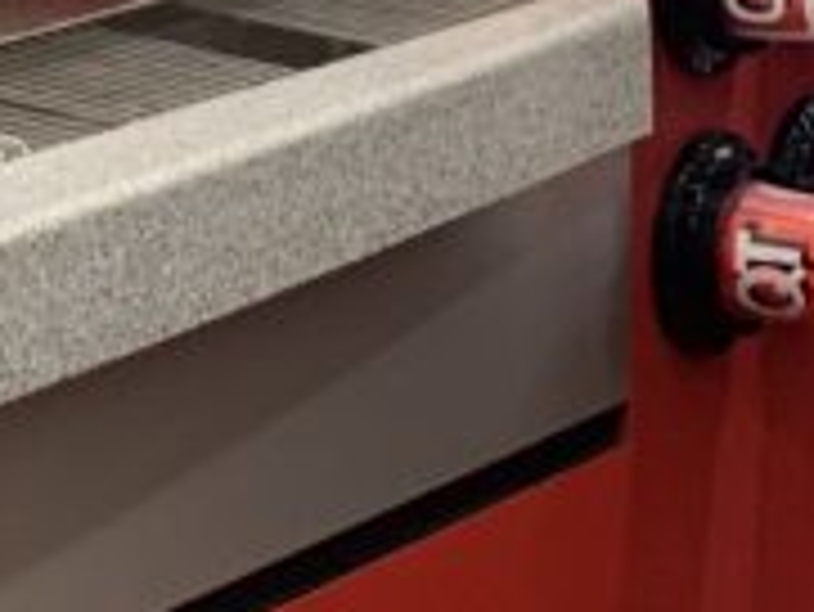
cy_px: -639
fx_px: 4047
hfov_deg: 10.8
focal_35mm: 172
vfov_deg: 8.2
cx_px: -580
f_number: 1.8
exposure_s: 1/121
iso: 64
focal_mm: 4.25
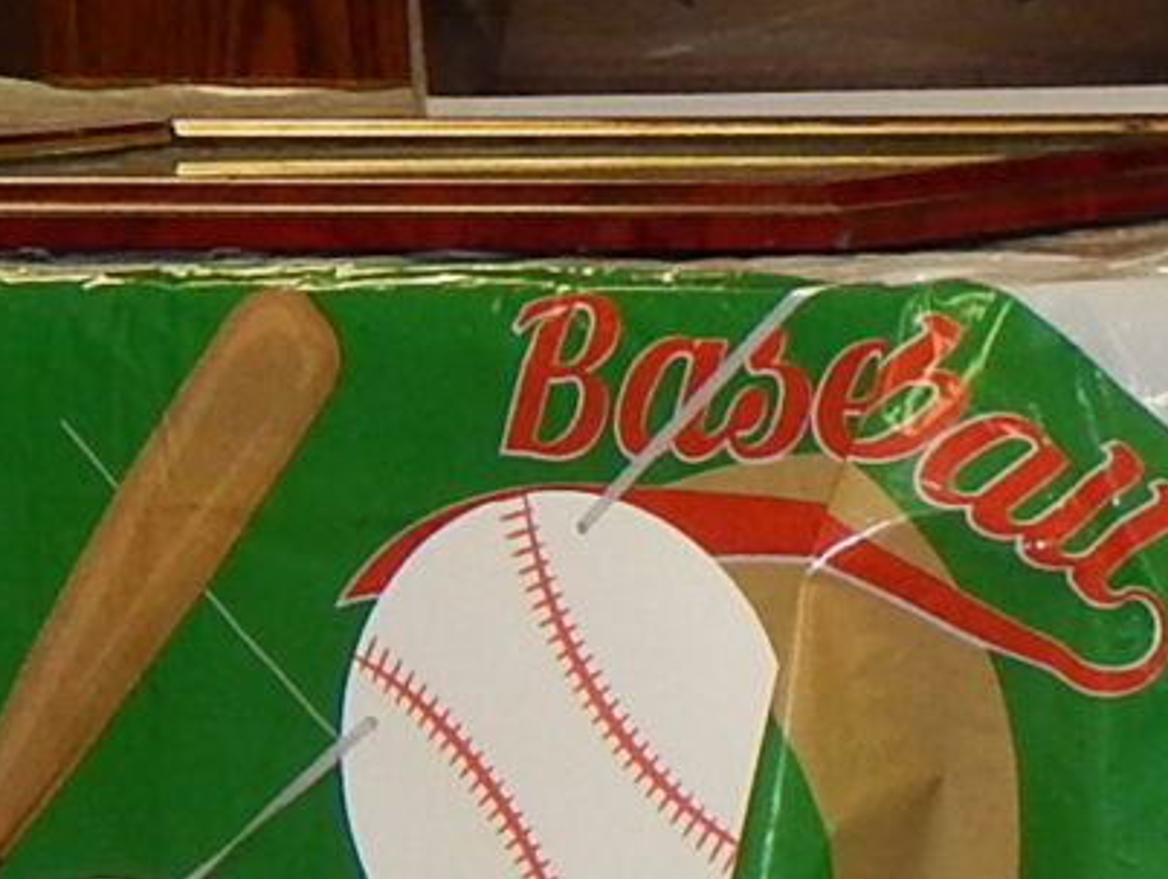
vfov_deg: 4.3
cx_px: 2350
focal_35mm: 349
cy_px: 461
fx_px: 11786
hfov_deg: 5.5
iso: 200
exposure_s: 1/30
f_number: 3.8
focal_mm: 9.7
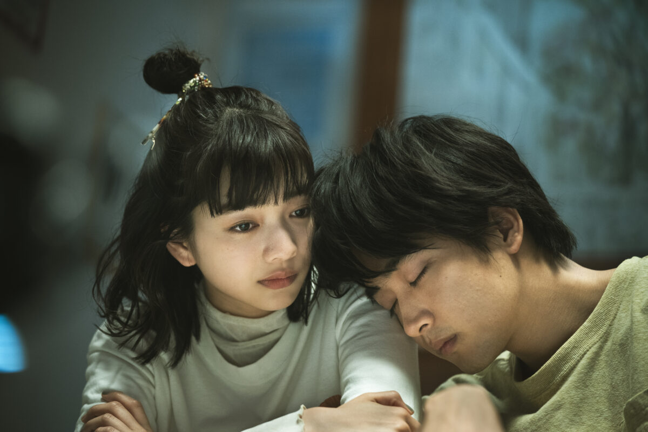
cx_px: 324
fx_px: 1944
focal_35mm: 108
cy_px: 216
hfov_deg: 18.9
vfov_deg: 12.7
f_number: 2.8
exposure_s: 1/100
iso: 1600
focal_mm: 108
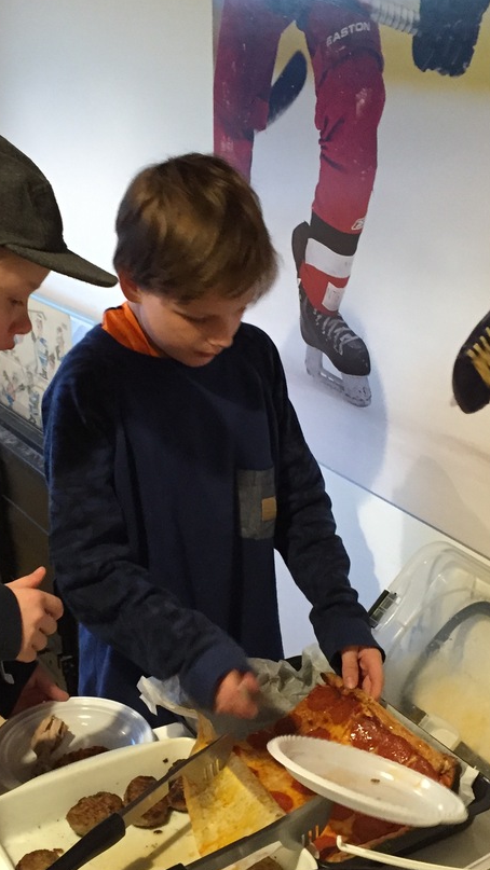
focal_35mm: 47
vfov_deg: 43.7
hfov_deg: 25.4
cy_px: 462
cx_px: 187
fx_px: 1086
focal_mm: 4.15
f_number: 2.2
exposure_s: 1/17
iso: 250
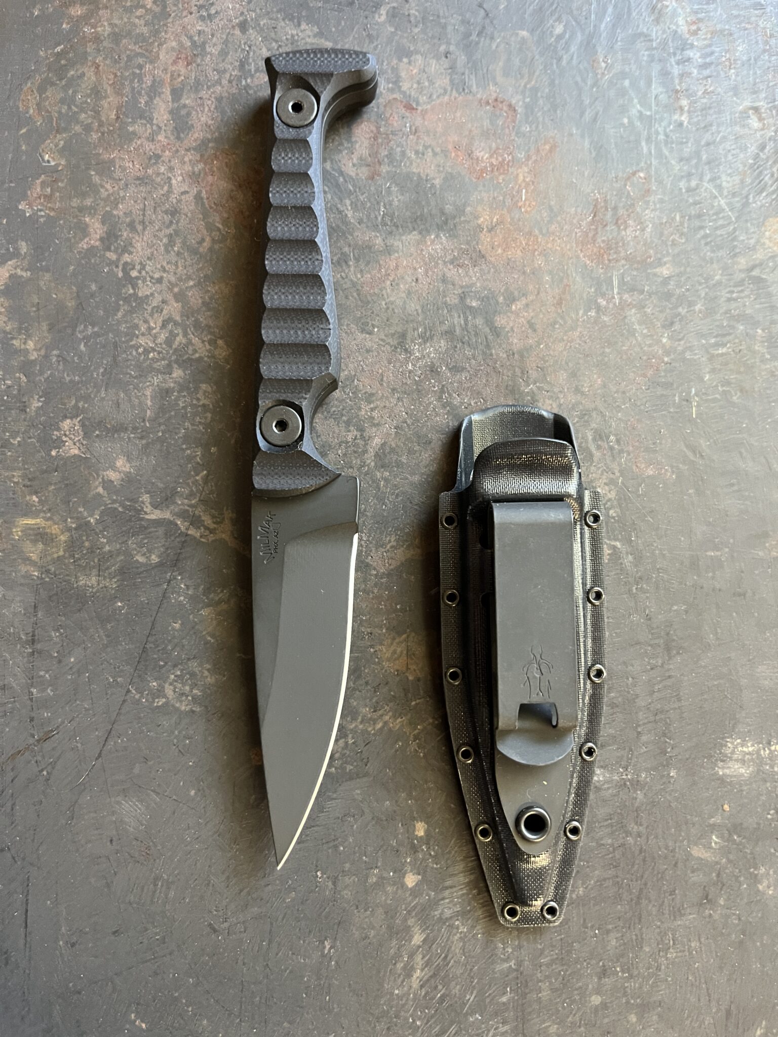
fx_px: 779
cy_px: 518
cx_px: 389
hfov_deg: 53.1
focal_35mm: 26
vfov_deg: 67.3
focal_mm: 5.1
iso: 500
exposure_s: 1/40
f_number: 1.6
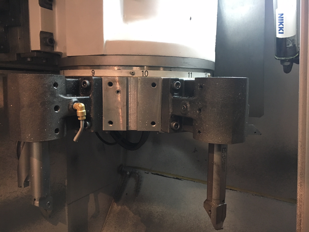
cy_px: 116
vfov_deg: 48.2
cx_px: 154
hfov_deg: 61.7
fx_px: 259
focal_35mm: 29
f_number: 2.2
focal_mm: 4.15
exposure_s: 1/24
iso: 200
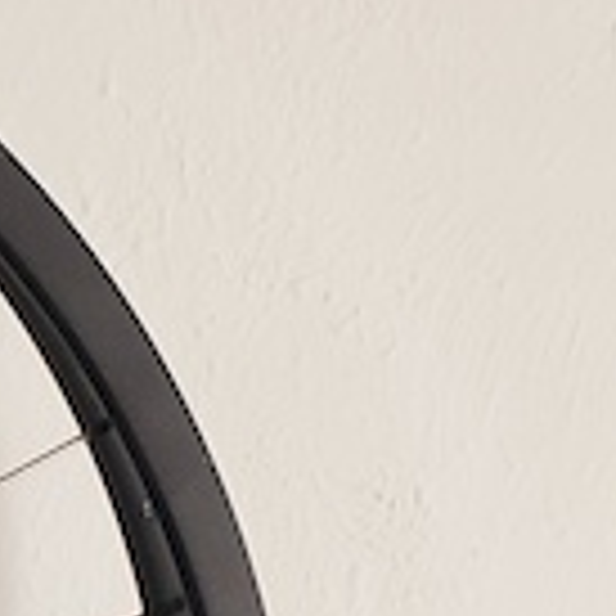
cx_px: -971
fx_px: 2698
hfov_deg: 10.7
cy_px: 841
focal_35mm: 134
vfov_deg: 12.5
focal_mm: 4.3
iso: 200
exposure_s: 1/100
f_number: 2.4
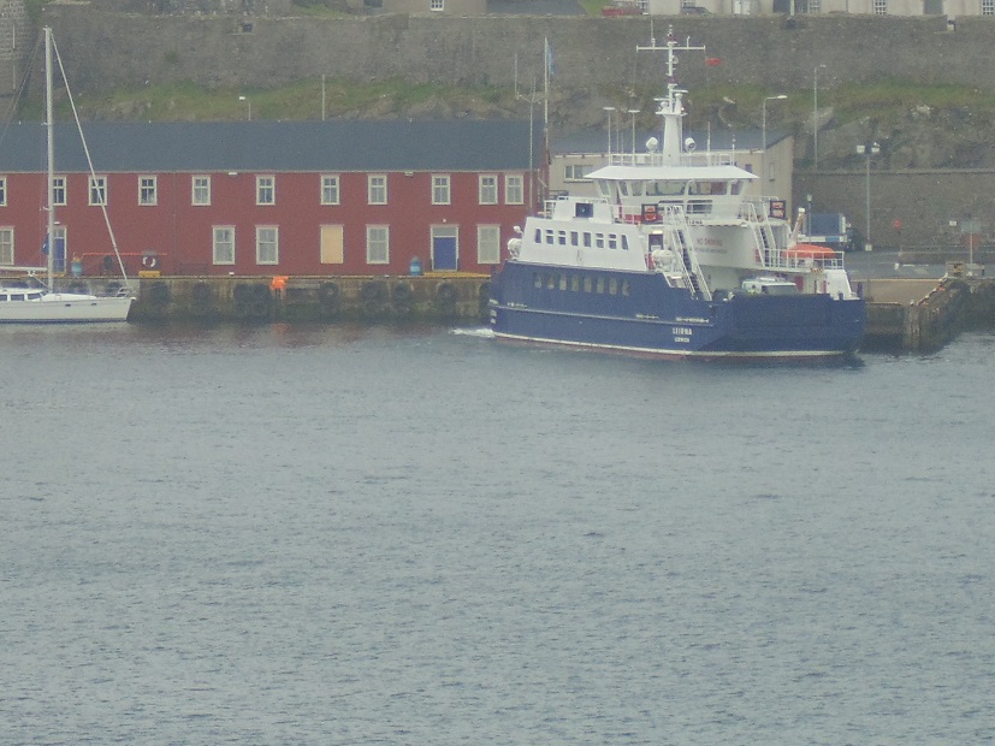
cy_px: 17
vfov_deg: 4.3
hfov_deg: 5.8
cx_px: 220
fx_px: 9829
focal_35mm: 342
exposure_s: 1/100
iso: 80
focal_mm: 27.8
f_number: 5.2
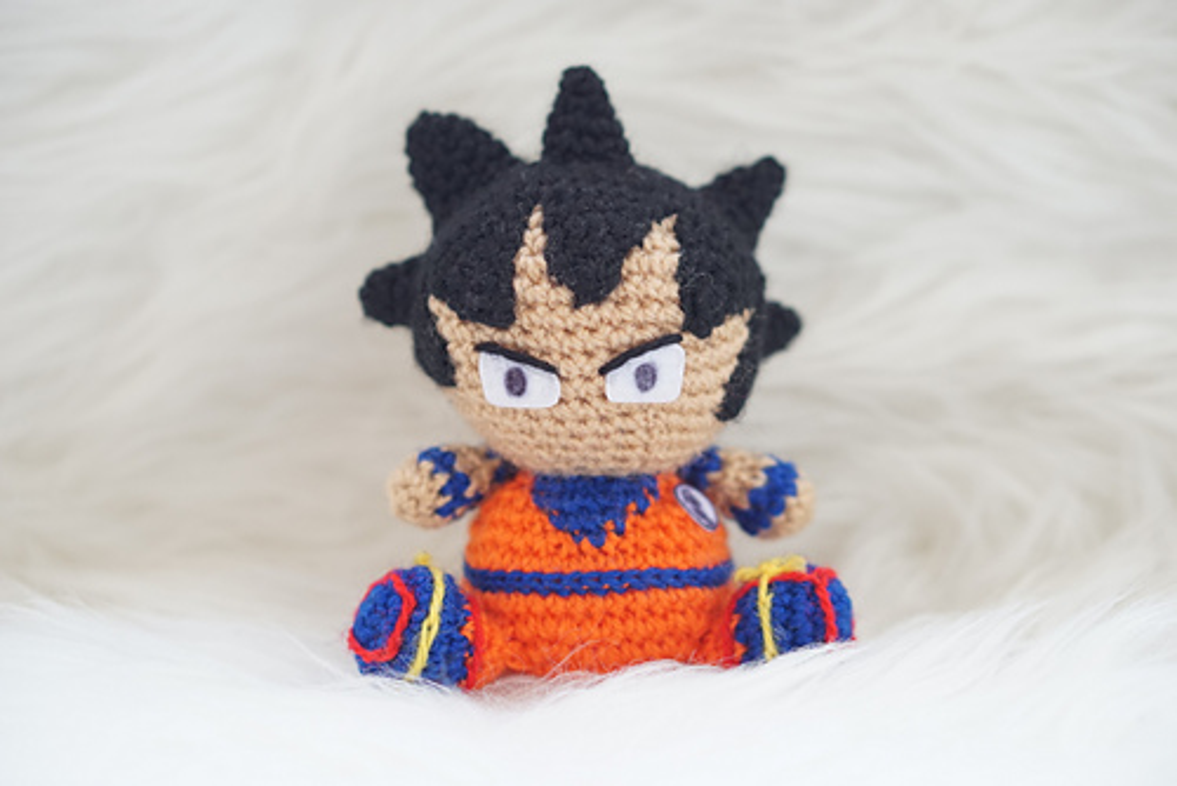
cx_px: 588
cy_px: 393
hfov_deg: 27.0
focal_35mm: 75
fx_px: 2453
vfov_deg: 18.2
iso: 800
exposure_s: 1/50
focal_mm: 50
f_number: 2.2
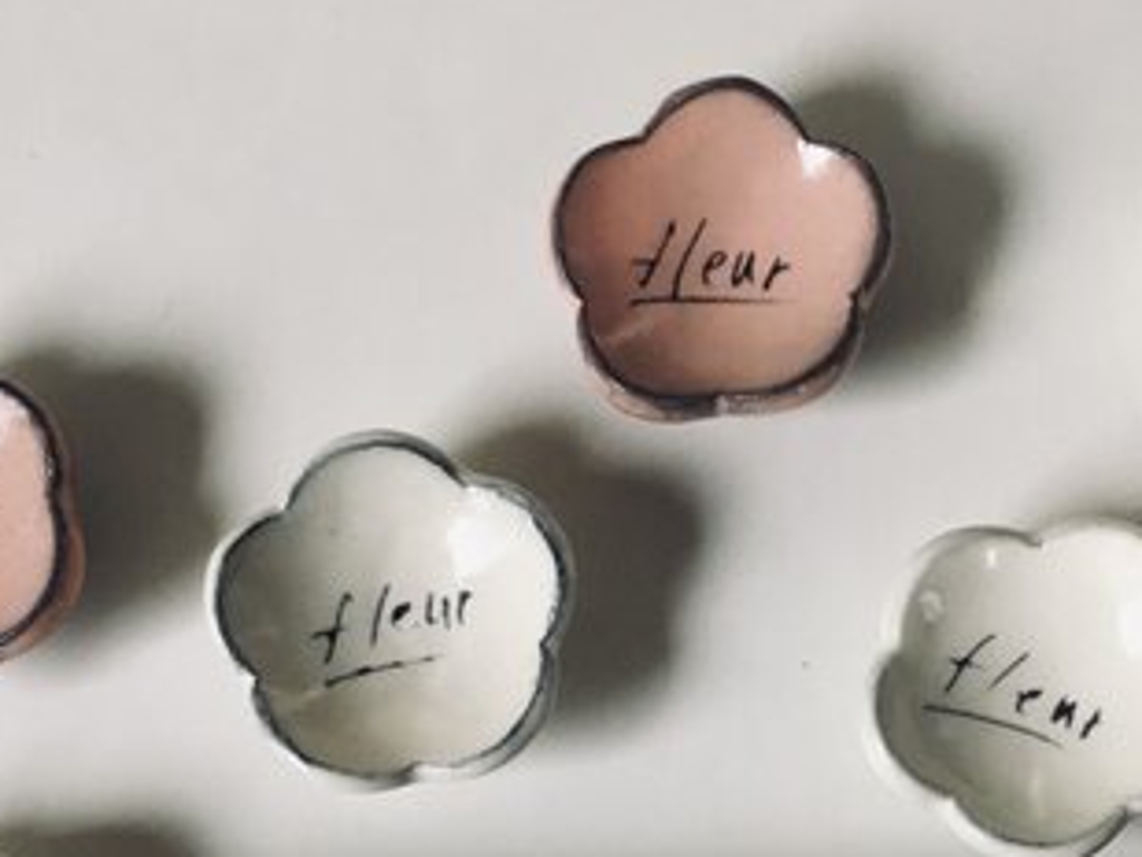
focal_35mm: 60
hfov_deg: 32.0
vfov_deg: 23.4
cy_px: 868
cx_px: 743
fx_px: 1980
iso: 80
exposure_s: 1/30
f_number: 2.2
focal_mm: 4.15
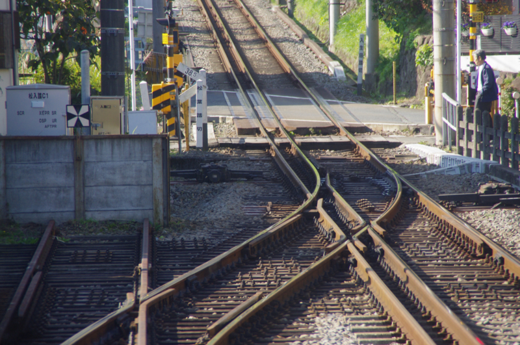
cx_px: 260
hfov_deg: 6.9
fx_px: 4327
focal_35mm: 300
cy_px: 172
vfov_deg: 4.6
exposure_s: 1/200
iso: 400
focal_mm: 200
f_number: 6.3
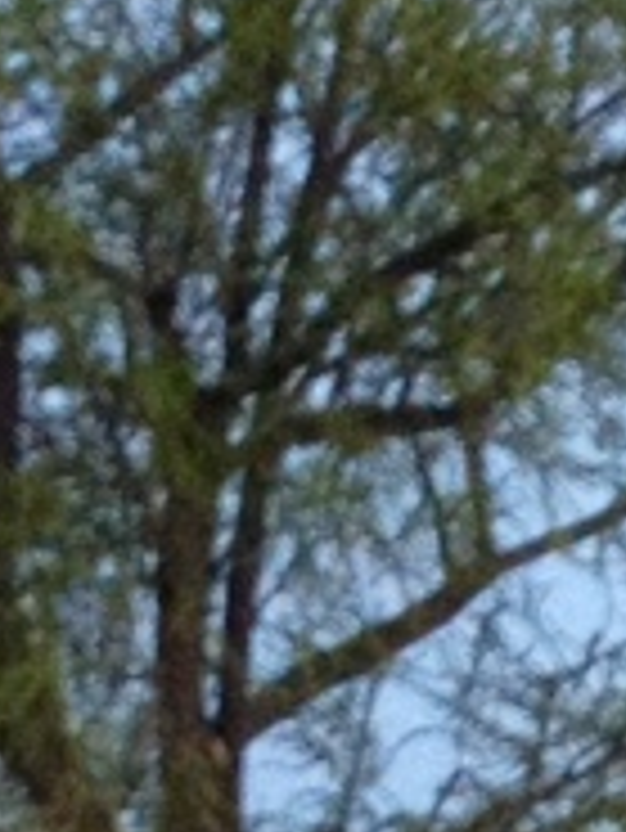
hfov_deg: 5.6
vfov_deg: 7.4
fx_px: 5828
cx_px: 2090
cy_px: 2357
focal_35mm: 242
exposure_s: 1/20
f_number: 2.4
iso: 250
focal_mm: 4.28
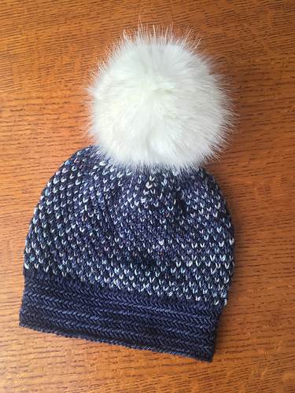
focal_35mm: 29
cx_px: 148
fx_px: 330
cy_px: 196
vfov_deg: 61.7
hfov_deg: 48.2
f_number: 2.2
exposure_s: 1/60
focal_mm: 4.15
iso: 25
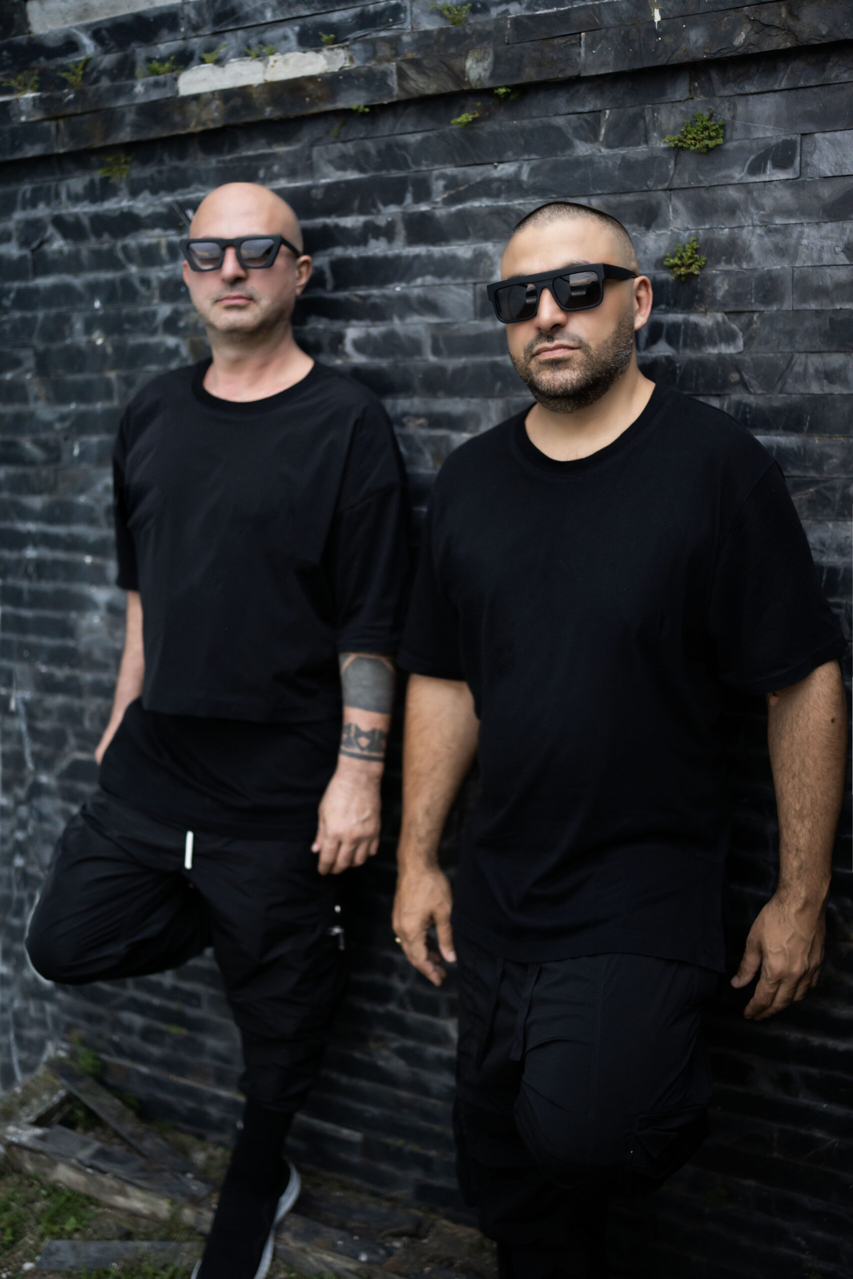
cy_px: 640
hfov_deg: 37.9
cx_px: 426
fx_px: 1244
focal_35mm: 35
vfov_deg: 54.4
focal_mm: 35
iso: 2000
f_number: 1.4
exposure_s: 1/500
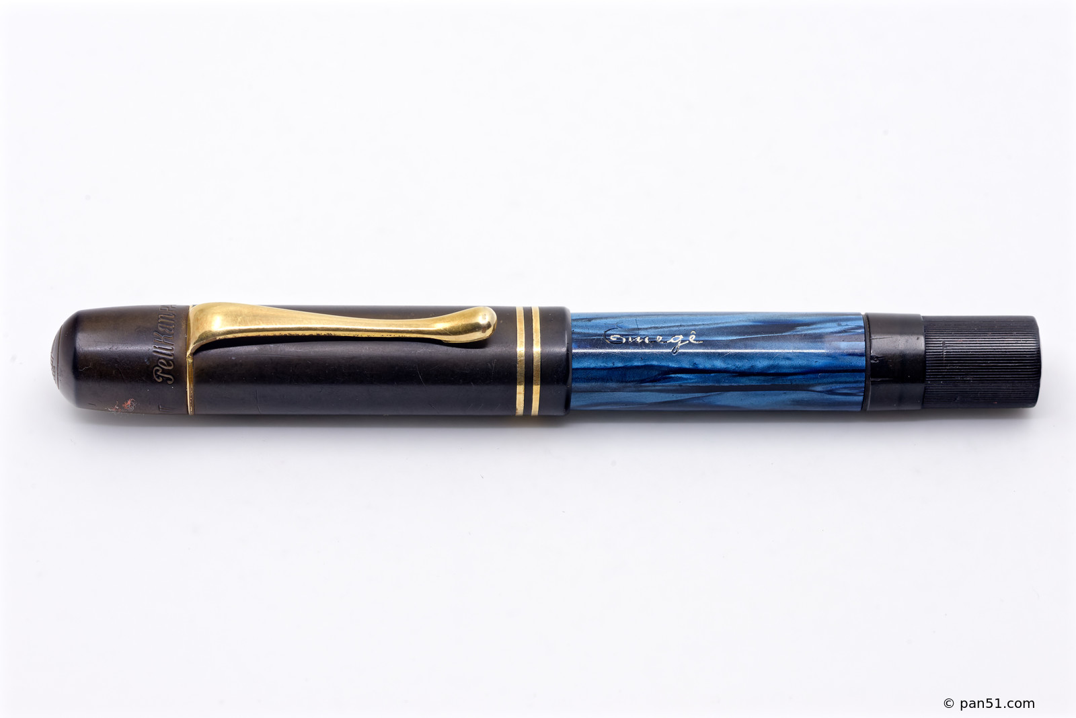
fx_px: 3139
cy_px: 359
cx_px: 538
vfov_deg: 13.1
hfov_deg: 19.4
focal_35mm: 105
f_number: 11
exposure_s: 1/15
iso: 800
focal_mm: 105
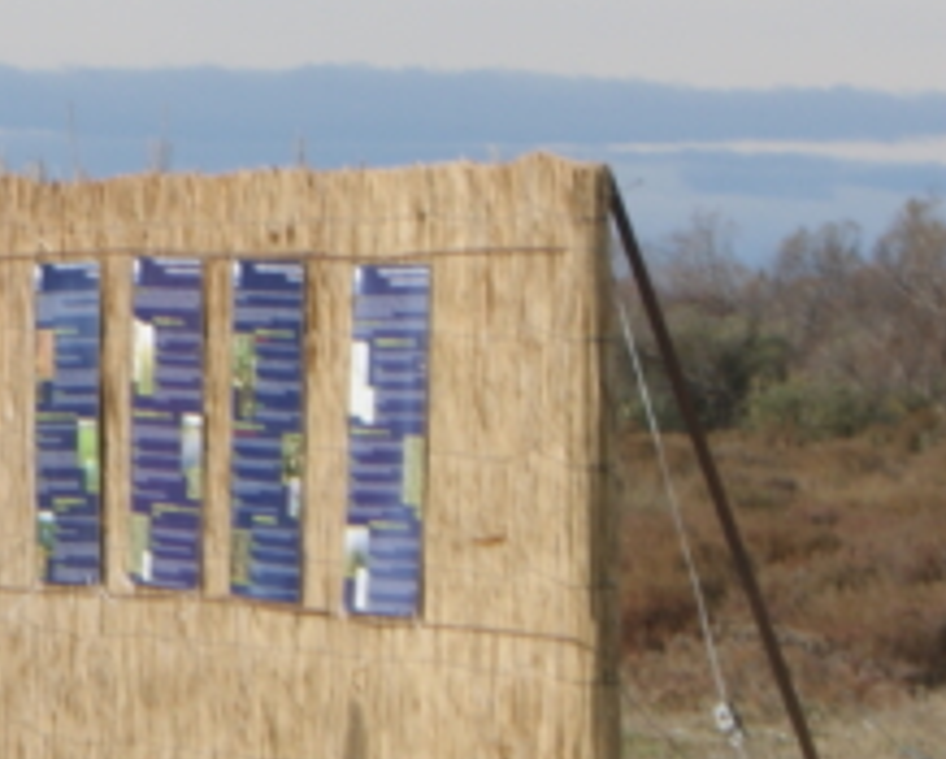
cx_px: -1219
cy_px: 98
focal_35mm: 462
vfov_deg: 3.4
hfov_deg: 4.1
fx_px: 12952
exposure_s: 1/160
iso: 100
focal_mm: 70
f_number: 10
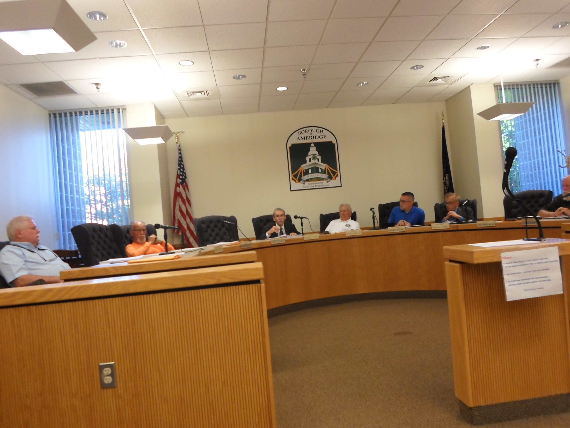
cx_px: 285
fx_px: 412
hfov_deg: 69.4
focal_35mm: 25
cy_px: 214
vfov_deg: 54.9
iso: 200
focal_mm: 4.5
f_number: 2.5
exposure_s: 1/30
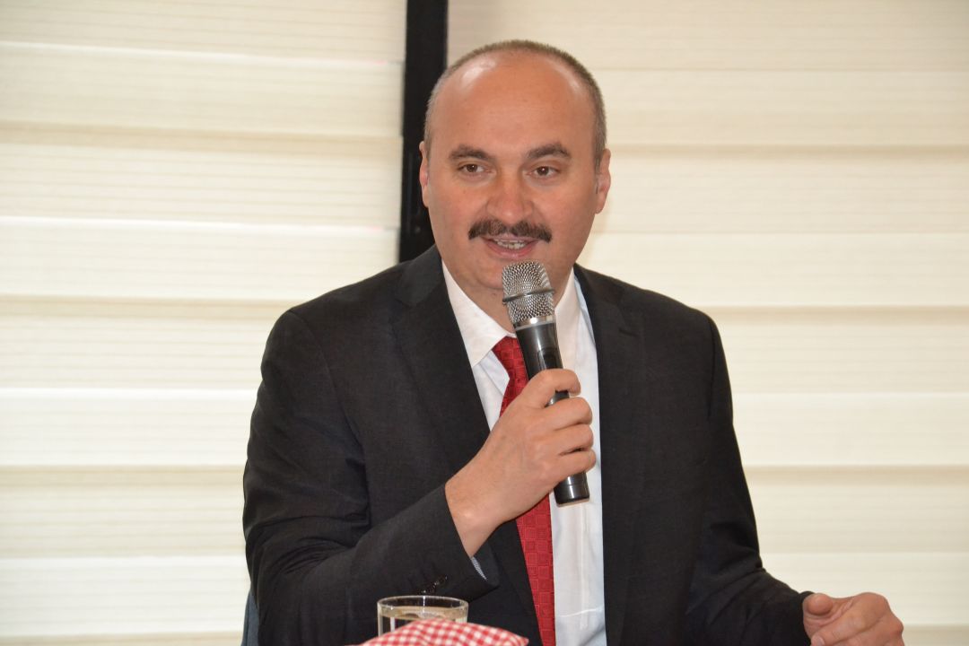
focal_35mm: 142
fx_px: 3835
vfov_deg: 9.6
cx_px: 484
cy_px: 323
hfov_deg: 14.4
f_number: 5.6
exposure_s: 1/60
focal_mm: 95
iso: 2800
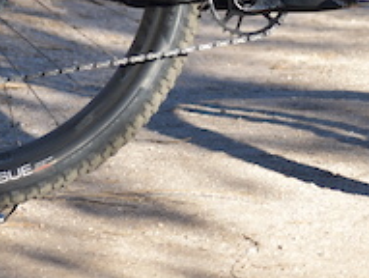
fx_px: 7081
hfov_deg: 3.0
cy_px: -177
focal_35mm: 663
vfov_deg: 2.2
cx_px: 344
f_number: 4.8
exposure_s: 1/200
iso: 125
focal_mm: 110
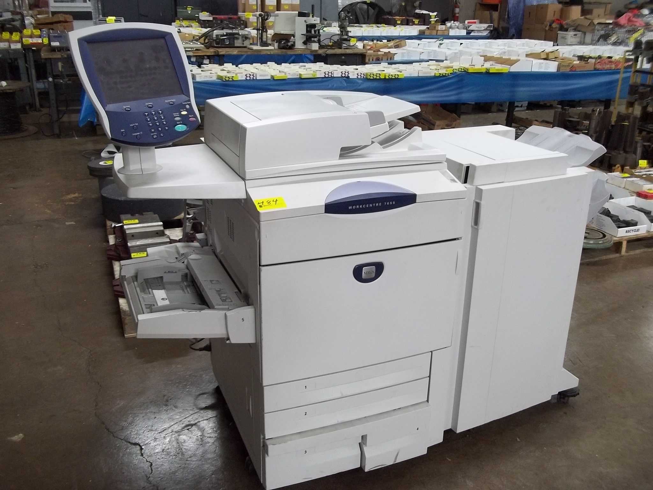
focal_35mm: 32
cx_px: 326
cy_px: 245
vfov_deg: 44.2
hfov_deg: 56.8
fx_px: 604
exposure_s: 1/10
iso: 160
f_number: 2.9
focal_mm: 5.7
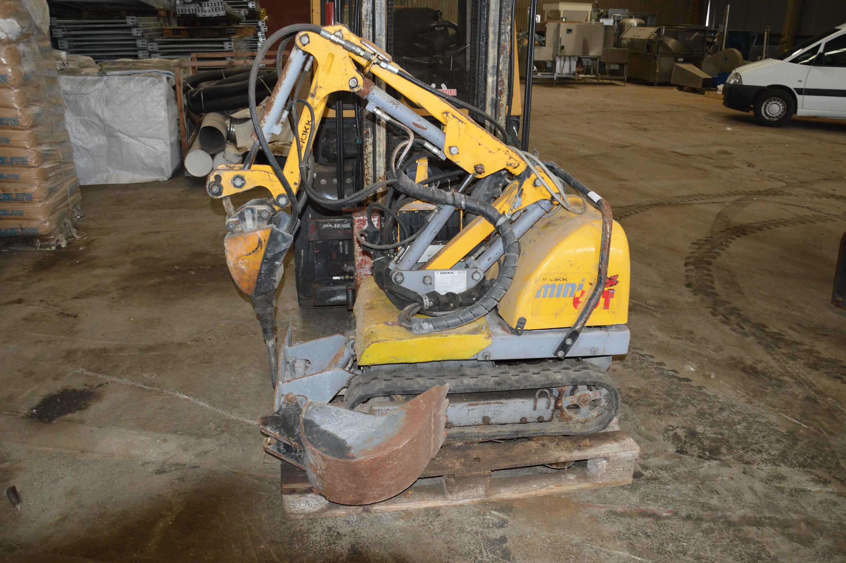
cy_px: 282
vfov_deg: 47.8
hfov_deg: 67.4
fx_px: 634
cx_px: 423
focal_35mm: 27
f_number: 3.5
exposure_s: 1/60
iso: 1250
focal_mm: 18
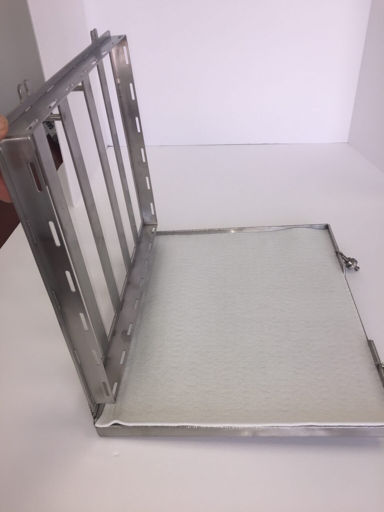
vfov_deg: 61.7
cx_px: 192
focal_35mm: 29
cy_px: 256
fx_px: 429
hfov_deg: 48.2
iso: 32
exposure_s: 1/141
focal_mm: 4.15
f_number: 2.2
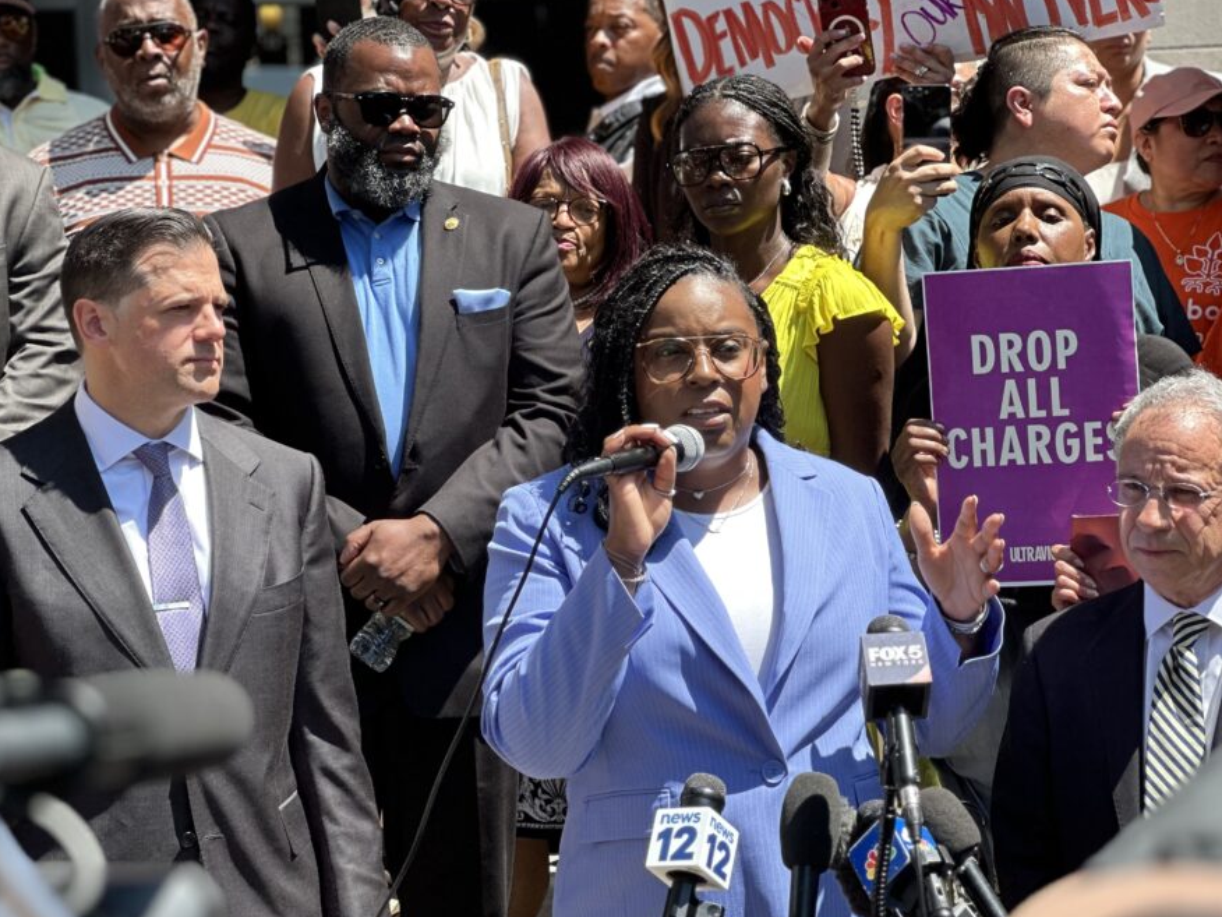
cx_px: 598
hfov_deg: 21.8
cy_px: 461
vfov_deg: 16.4
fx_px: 3177
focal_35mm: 90
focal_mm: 9
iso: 32
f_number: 2.8
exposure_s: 1/161
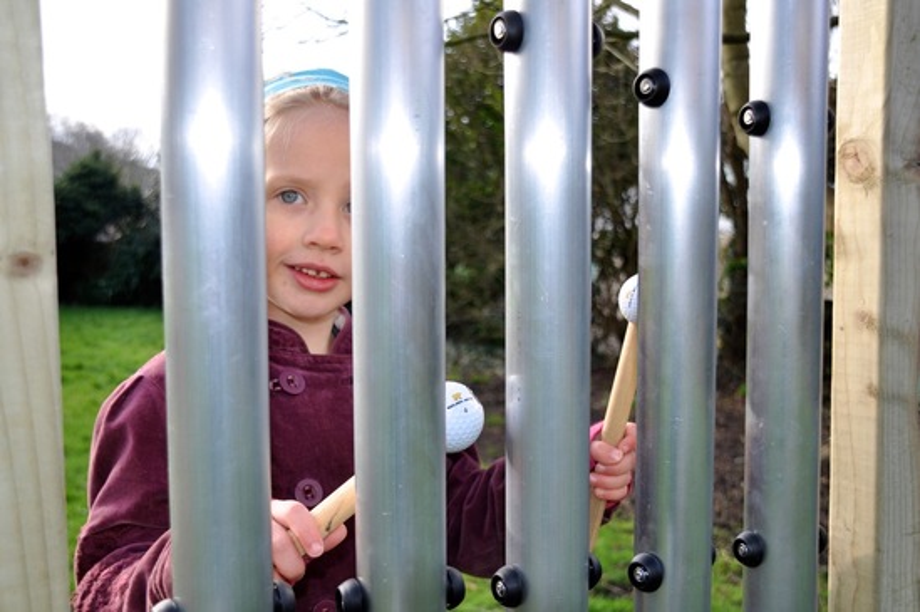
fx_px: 957
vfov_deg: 35.4
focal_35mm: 38
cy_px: 306
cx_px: 460
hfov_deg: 51.3
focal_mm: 25
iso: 200
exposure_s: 1/200
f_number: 5.6
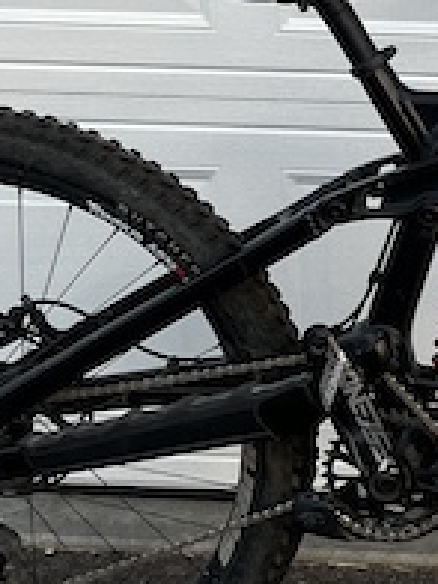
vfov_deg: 18.4
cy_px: 116
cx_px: 614
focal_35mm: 106
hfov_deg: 13.3
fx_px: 1788
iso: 80
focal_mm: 5.7
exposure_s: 1/120
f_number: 1.5
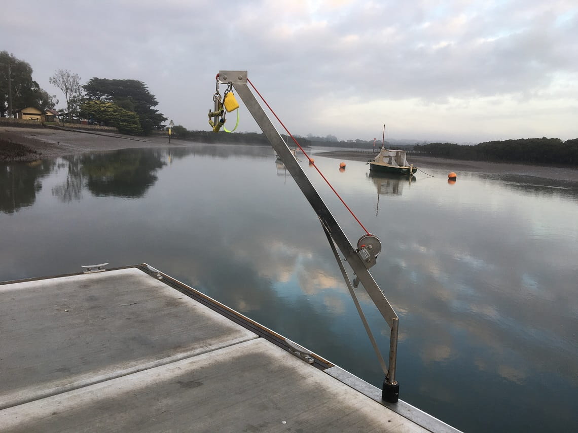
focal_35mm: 29
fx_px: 484
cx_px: 289
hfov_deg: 61.7
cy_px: 216
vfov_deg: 48.2
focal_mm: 4.15
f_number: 2.2
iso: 25
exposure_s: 1/106
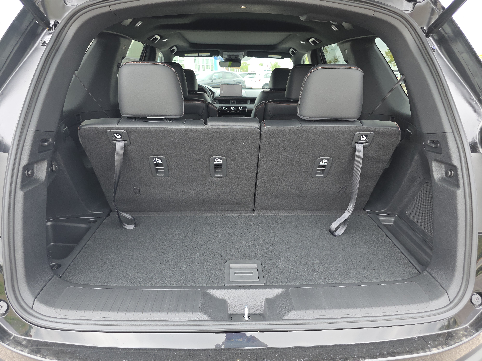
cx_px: 241
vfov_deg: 58.9
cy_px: 180
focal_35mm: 23
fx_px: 320
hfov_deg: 73.9
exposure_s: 1/180
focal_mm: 6.3
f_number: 1.7
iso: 80
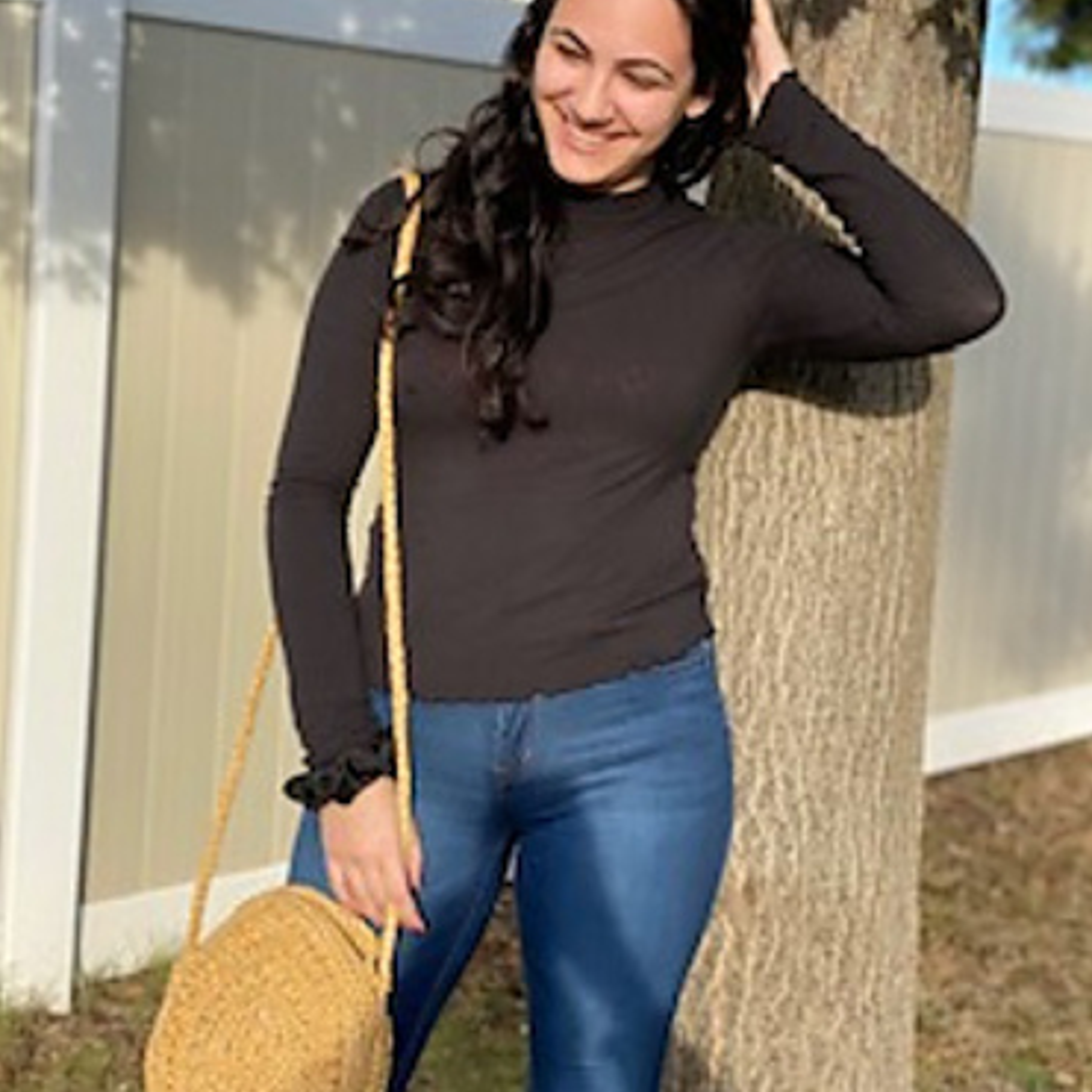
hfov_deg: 27.7
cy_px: 542
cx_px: 549
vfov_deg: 27.7
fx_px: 2213
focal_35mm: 62
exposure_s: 1/350
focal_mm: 6
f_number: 2
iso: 20
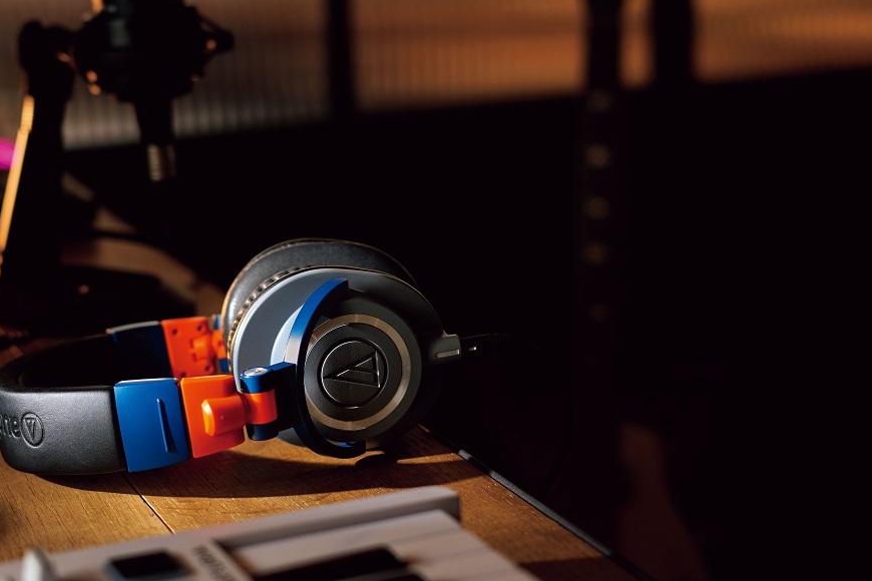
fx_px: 1671
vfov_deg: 19.7
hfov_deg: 29.1
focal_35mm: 69
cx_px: 314
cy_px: 236
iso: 200
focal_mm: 50
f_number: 2.8
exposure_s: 1/50
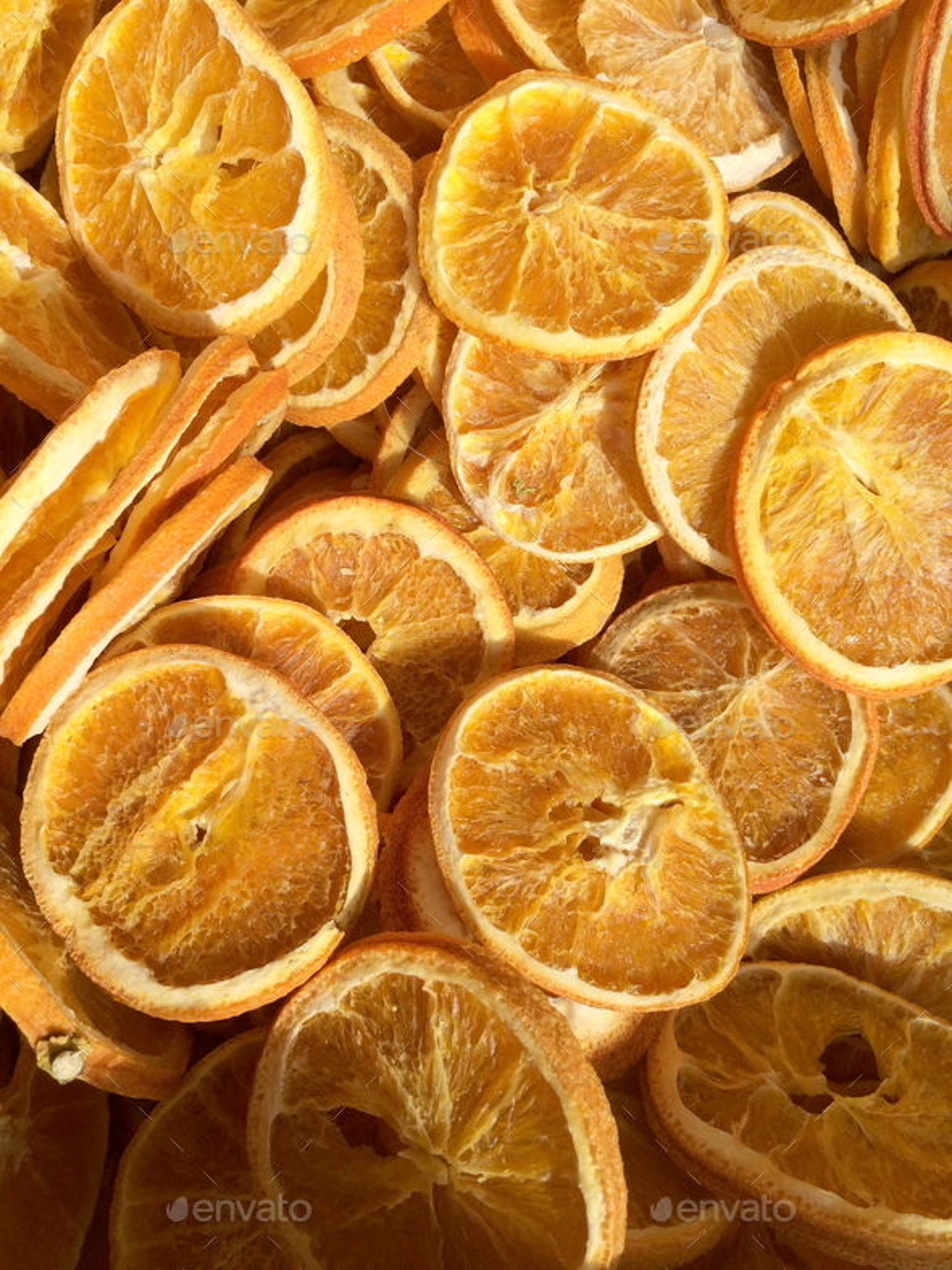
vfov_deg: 60.0
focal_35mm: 30
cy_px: 635
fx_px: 1100
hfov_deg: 46.8
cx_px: 476
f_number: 2.2
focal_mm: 4.12
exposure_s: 1/1953
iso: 40
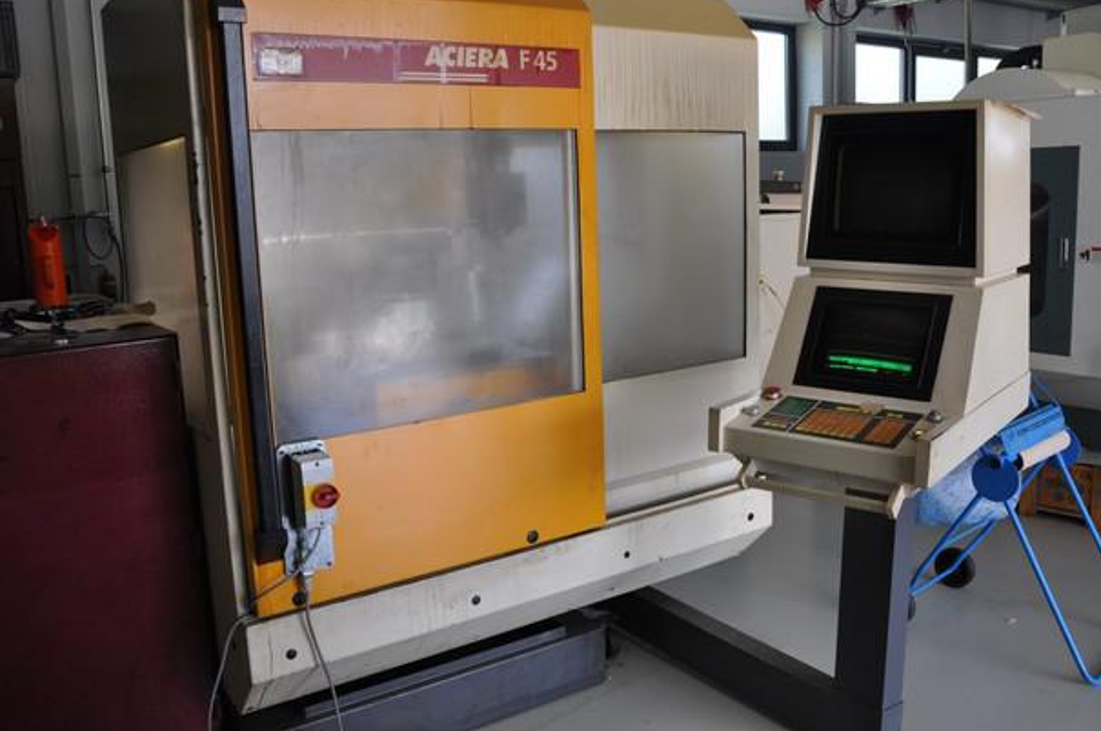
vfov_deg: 44.8
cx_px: 562
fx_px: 886
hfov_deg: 63.7
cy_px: 340
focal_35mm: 29
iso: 400
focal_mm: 18
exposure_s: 1/125
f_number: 5.6
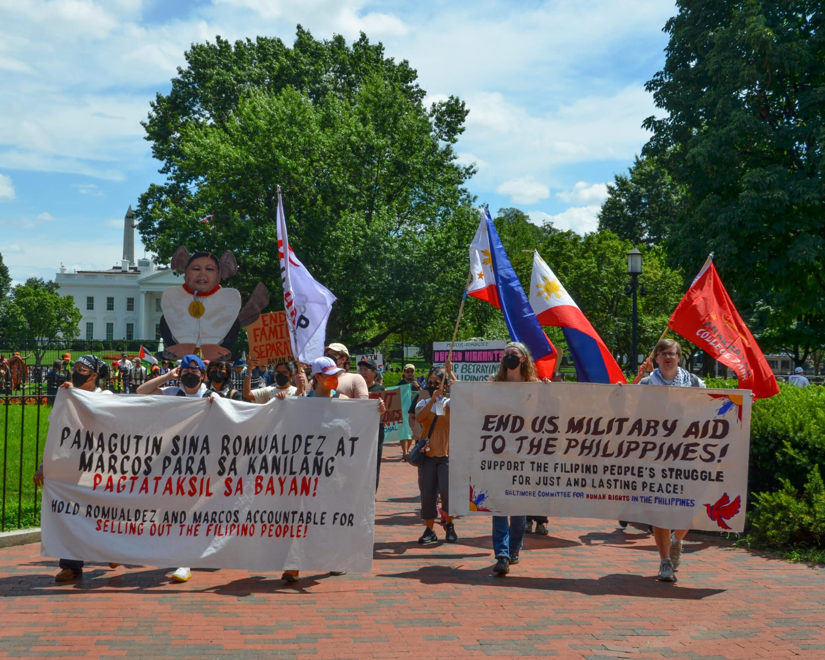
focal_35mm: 41
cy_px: 331
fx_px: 1001
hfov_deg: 44.7
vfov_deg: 36.5
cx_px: 379
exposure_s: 1/250
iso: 100
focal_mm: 24
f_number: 8
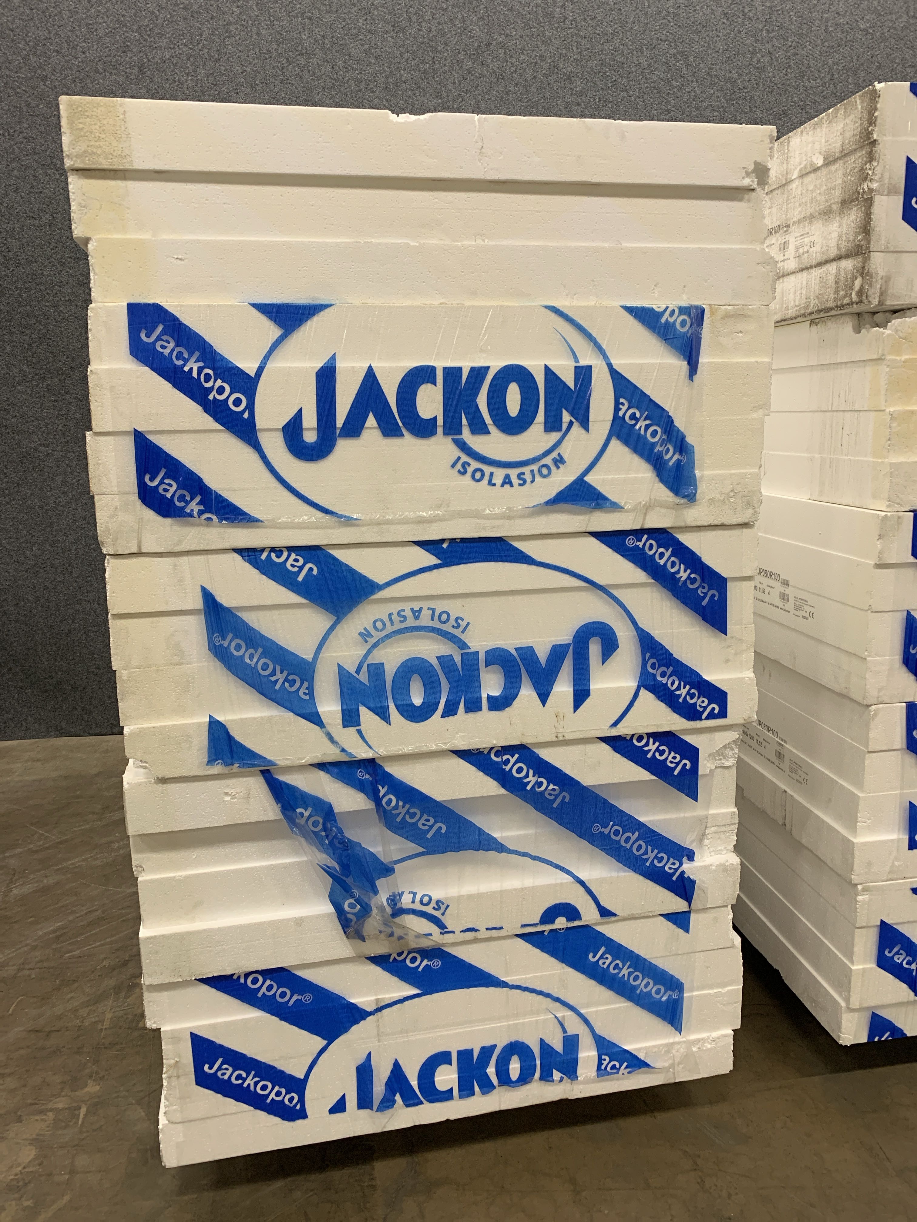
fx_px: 918
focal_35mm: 26
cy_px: 611
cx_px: 458
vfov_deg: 67.3
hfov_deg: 53.1
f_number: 1.8
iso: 100
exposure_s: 1/89
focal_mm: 4.25
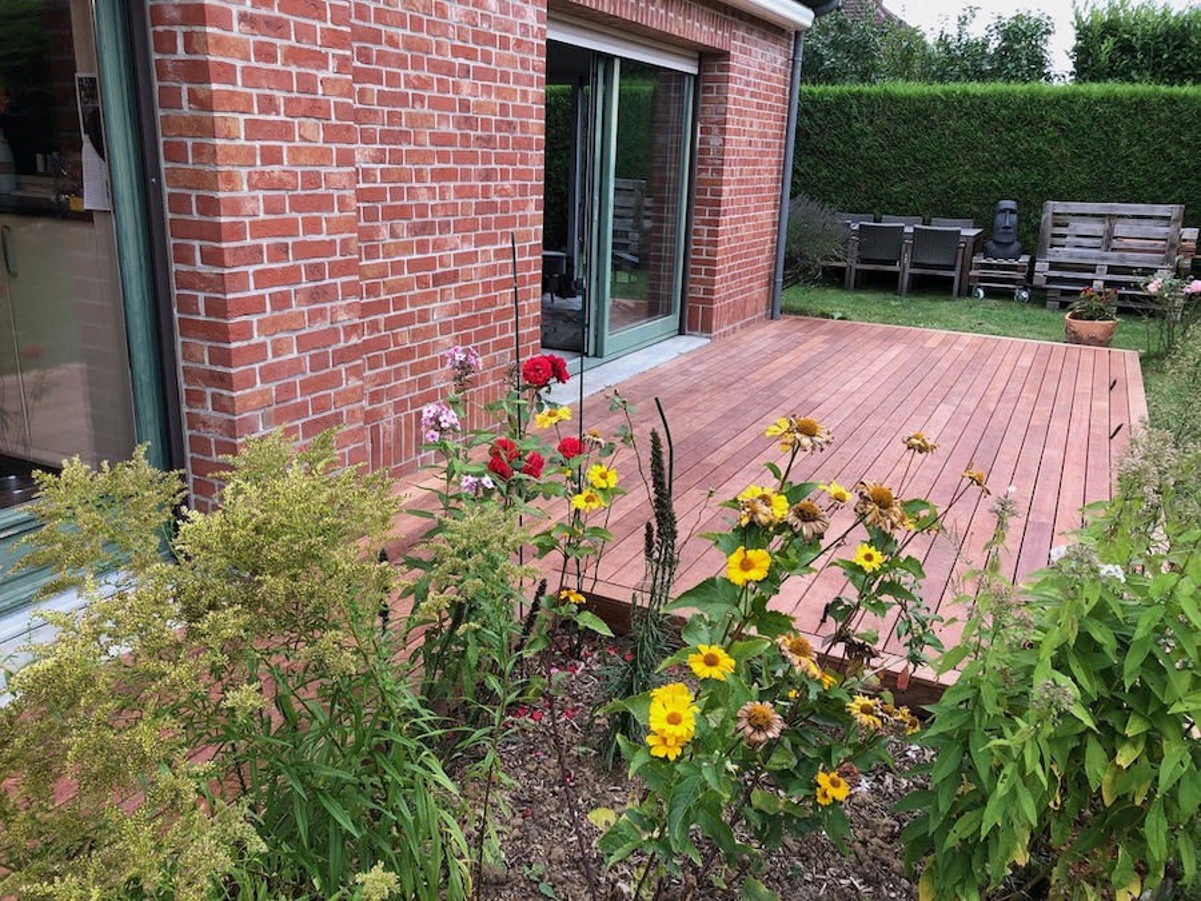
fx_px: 971
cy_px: 450
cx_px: 600
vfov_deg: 49.7
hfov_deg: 63.4
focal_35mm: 28
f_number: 1.8
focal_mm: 3.99
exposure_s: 1/120
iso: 20
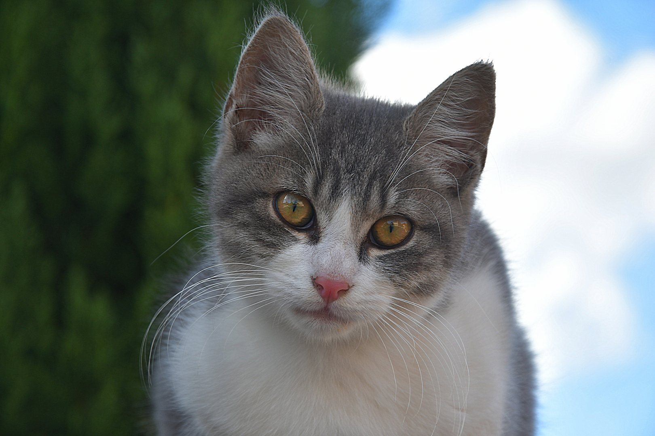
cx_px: 328
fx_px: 2856
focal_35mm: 157
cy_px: 218
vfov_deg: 8.7
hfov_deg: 13.1
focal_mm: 105
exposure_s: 1/100
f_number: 9
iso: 100
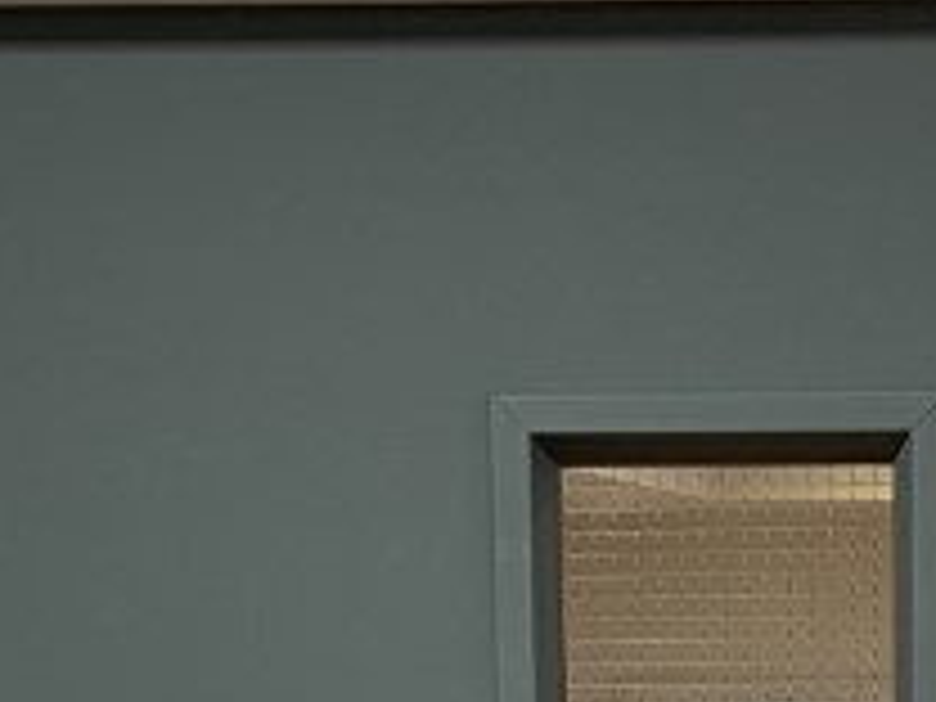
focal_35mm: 150
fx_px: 4056
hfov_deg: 13.0
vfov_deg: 9.2
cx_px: 990
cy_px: 1444
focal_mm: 5.1
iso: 64
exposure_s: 1/50
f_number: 1.6
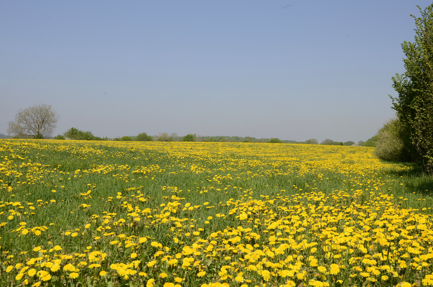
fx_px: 540
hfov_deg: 43.7
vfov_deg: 29.7
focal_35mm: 45
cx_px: 216
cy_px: 144
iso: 100
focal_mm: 30
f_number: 14
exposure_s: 1/125
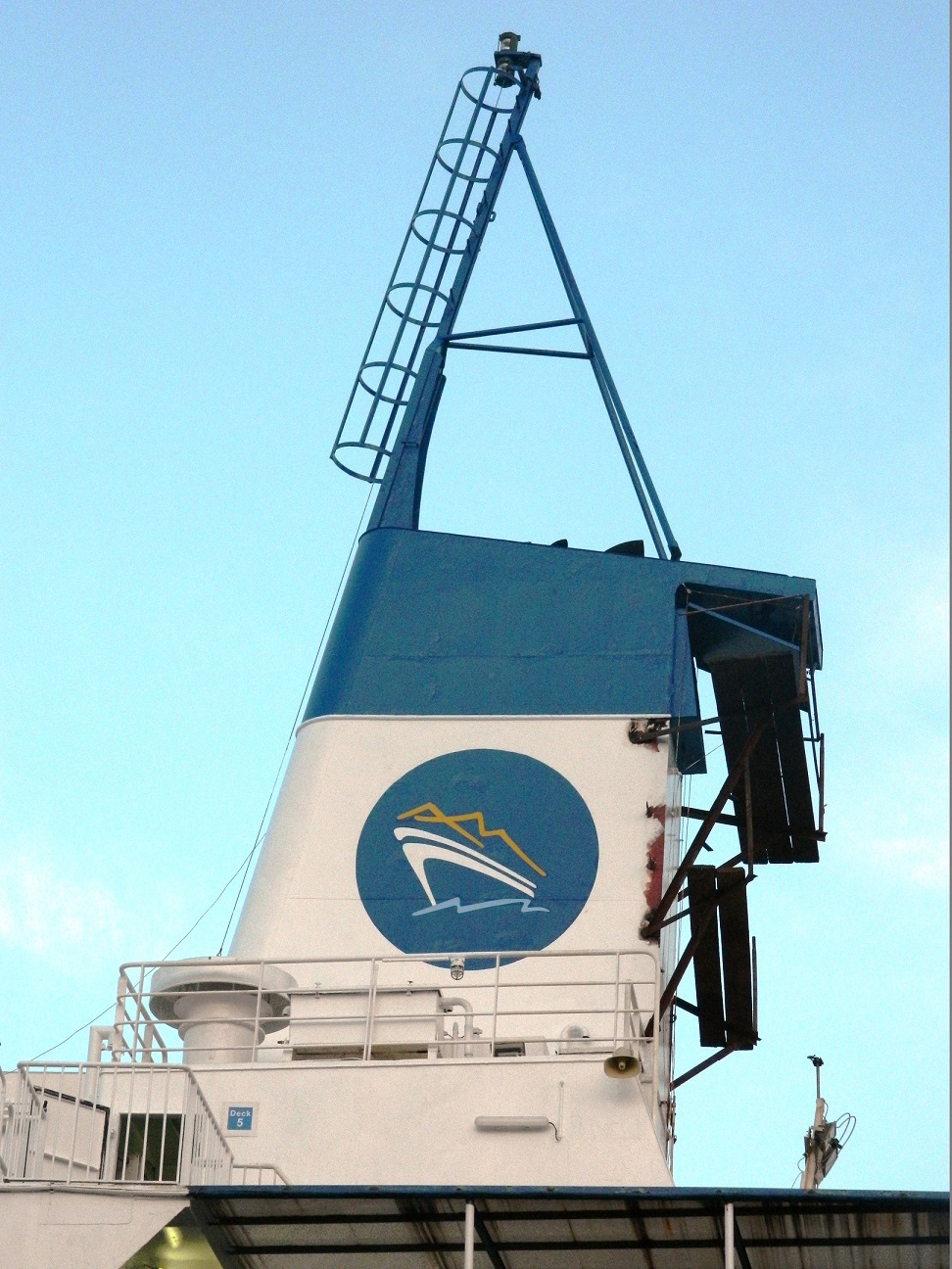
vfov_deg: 19.1
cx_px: 476
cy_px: 634
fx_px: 3777
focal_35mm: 103
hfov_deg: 14.4
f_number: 4.5
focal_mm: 18.6
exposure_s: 1/250
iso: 400
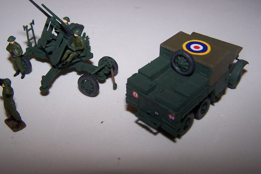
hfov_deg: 44.5
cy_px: 75
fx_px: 319
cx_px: 119
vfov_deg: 30.5
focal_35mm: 44
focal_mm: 6.3
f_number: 2.8
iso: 80
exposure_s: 1/60
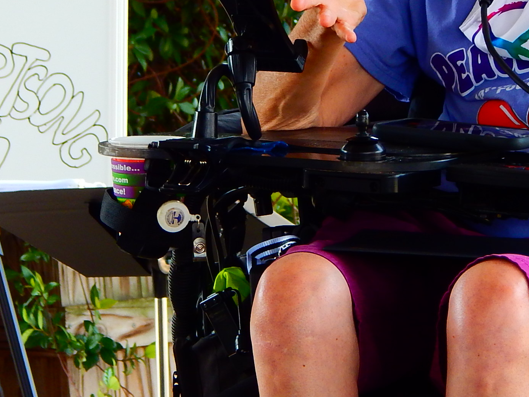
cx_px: 177
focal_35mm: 309
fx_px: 4722
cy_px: 89
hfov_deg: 6.4
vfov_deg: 4.8
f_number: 4.8
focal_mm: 23.4
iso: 125
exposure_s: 1/80
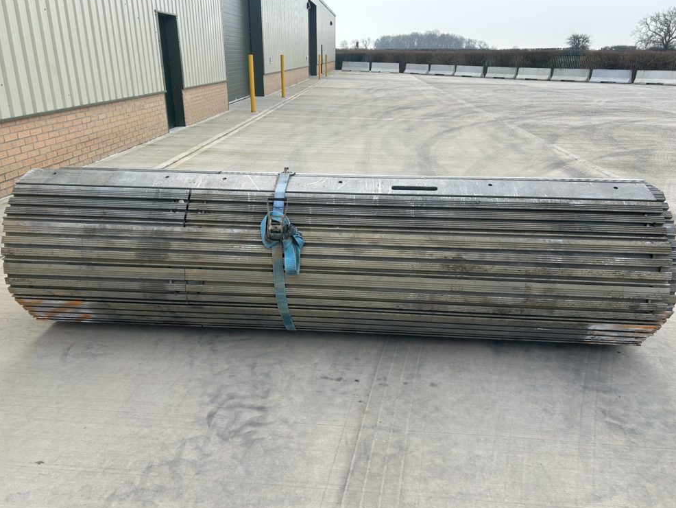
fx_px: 527
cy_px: 253
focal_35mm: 27
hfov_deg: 65.3
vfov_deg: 51.4
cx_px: 339
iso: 50
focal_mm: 5.7
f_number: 1.5
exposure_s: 1/840
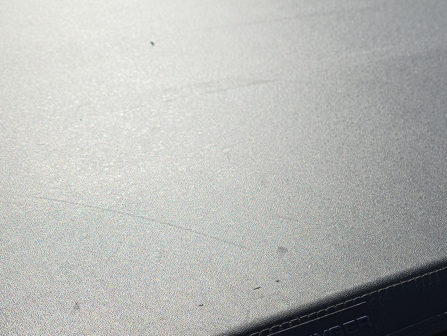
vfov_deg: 25.5
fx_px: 736
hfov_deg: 33.4
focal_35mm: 57
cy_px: 231
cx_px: 313
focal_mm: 6.3
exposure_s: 1/909
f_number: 1.7
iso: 12
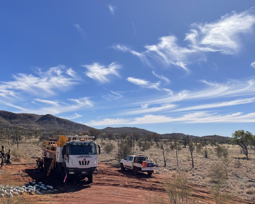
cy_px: 111
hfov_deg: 51.0
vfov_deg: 42.2
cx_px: 96
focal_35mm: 35
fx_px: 264
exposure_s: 1/6494
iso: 32
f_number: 1.6
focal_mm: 4.2
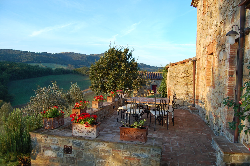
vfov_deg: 47.8
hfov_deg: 67.4
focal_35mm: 27
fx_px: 187
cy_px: 83
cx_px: 125
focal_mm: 18
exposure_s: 1/125
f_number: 5.6
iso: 220
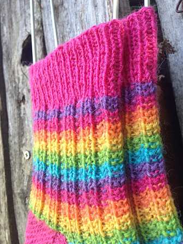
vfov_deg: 50.1
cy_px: 132
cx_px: 102
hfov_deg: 38.6
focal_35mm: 37
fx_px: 261
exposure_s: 1/60
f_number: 2.4
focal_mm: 4.12
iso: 50
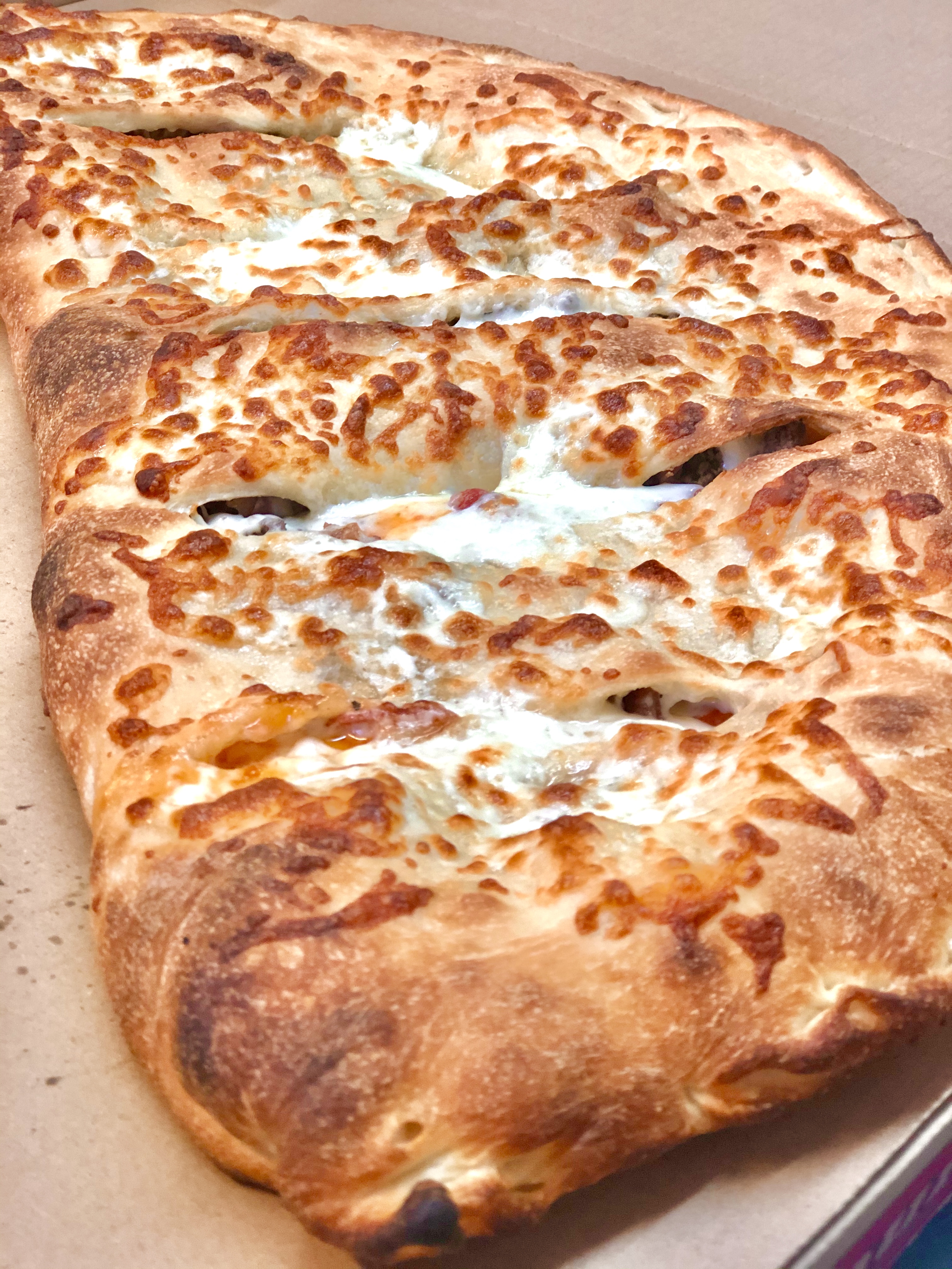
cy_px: 634
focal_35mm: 57
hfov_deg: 25.7
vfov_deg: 33.8
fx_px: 2090
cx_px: 476
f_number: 2.8
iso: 125
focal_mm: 6.6
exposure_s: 1/30
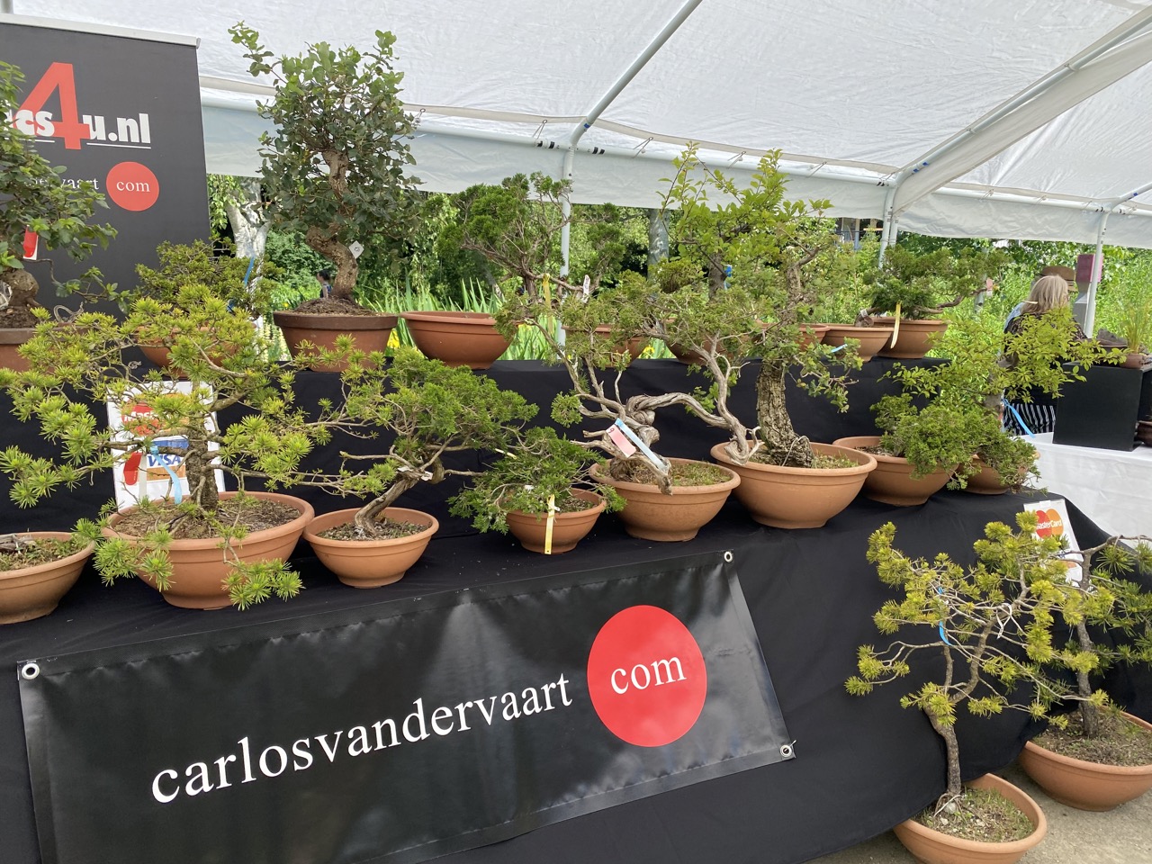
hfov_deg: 67.3
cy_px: 432
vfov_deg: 53.1
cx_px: 576
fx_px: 865
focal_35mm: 26
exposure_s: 1/839
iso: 32
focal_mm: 4.25
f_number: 1.8
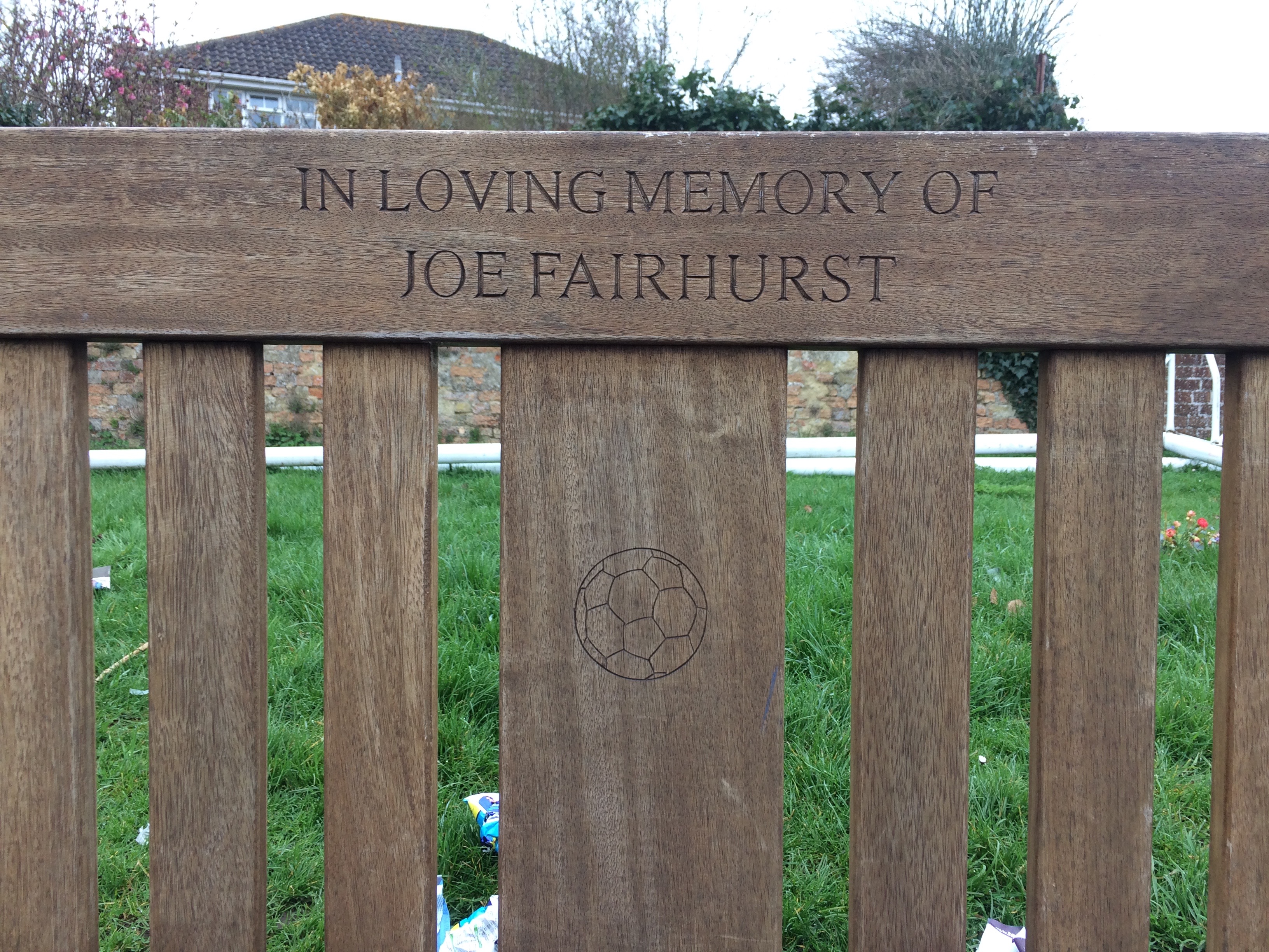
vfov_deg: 48.2
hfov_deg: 61.7
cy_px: 476
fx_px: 1063
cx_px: 634
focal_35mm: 29
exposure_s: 1/121
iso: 32
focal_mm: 4.15
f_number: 2.2
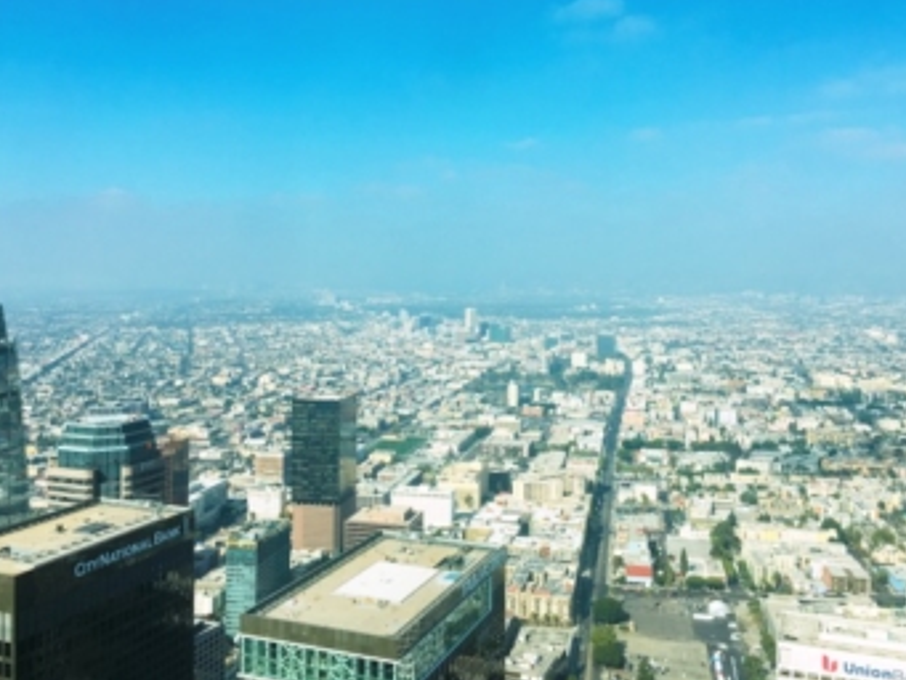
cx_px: 465
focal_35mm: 34
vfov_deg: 41.7
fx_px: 890
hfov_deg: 53.9
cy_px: 290
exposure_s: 1/1603
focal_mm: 4.15
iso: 25
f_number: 2.2
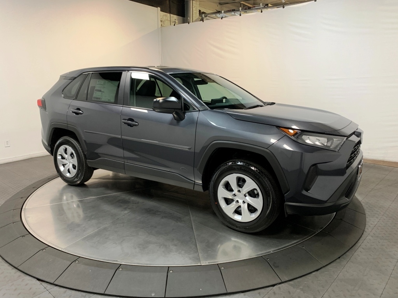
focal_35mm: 26
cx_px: 199
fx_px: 299
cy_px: 149
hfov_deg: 67.3
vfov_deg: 53.1
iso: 250
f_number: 1.8
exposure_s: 1/60
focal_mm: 4.25
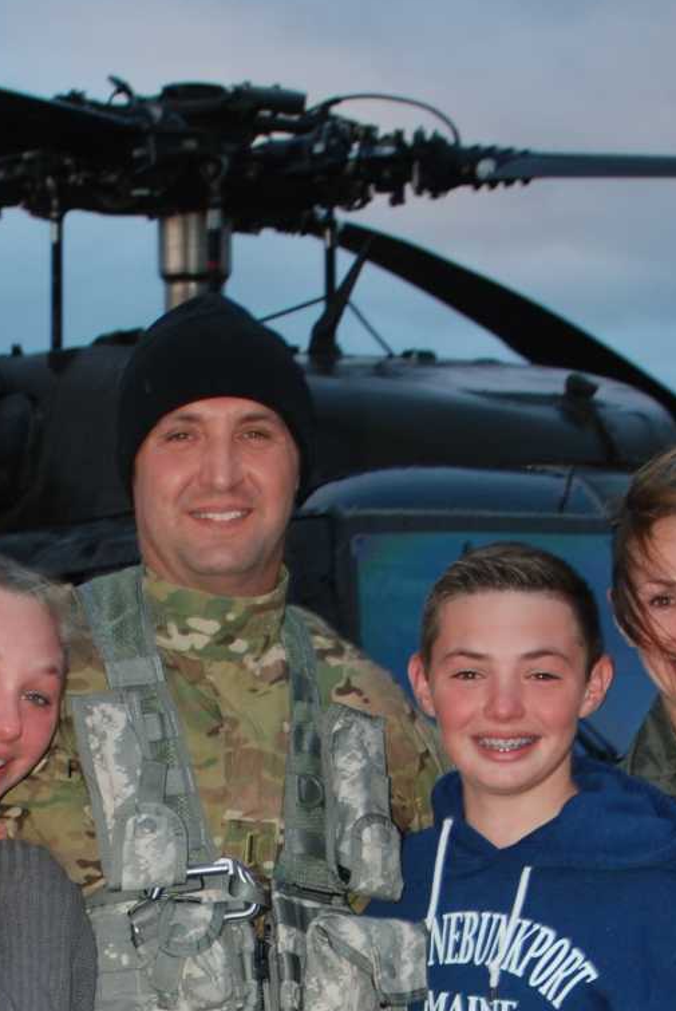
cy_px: 1225
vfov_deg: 17.1
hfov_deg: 12.0
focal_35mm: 114
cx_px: 281
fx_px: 3203
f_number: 3.5
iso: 200
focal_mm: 28
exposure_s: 1/60
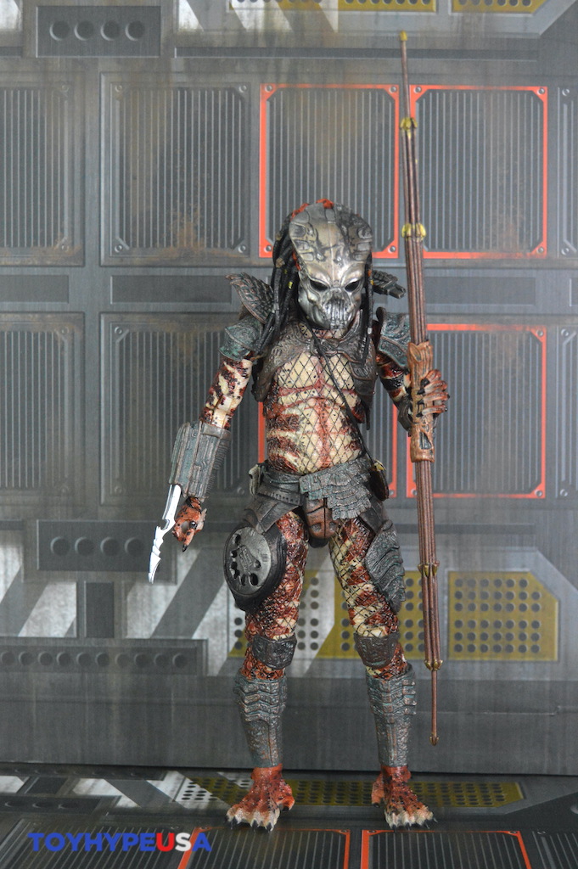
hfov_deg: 23.7
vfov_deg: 35.1
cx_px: 289
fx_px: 1375
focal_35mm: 57
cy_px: 434
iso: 3200
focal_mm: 38
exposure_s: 1/80
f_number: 4.8
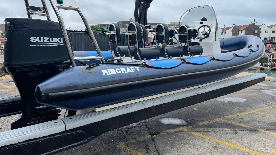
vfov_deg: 40.0
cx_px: 140
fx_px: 212
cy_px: 62
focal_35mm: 29
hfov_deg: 66.1
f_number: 1.6
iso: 32
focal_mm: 4.2
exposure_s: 1/1531
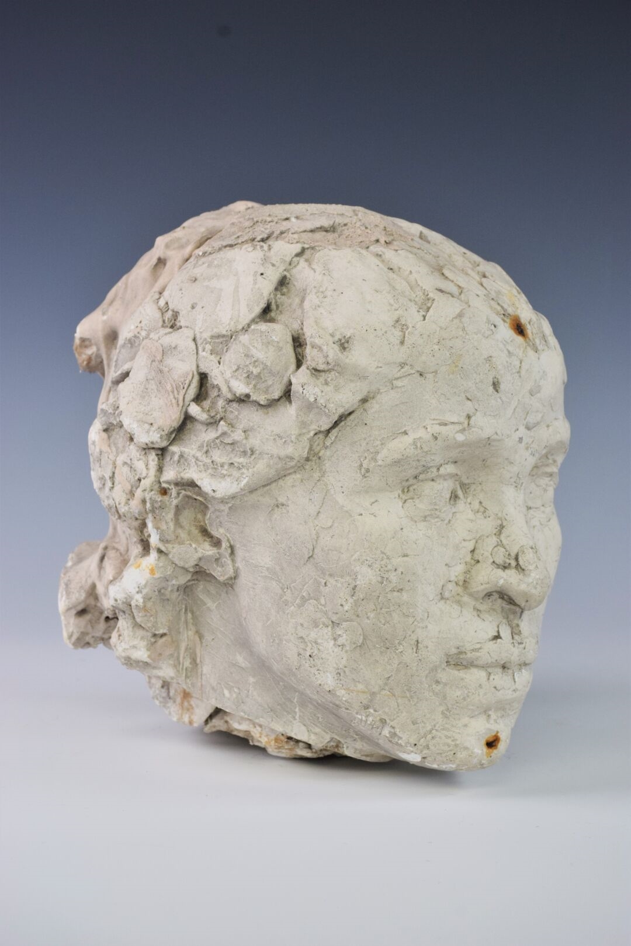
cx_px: 316
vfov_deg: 21.9
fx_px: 2445
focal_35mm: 93
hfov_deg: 14.7
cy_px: 473
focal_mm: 62
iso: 800
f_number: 10
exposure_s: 1/50
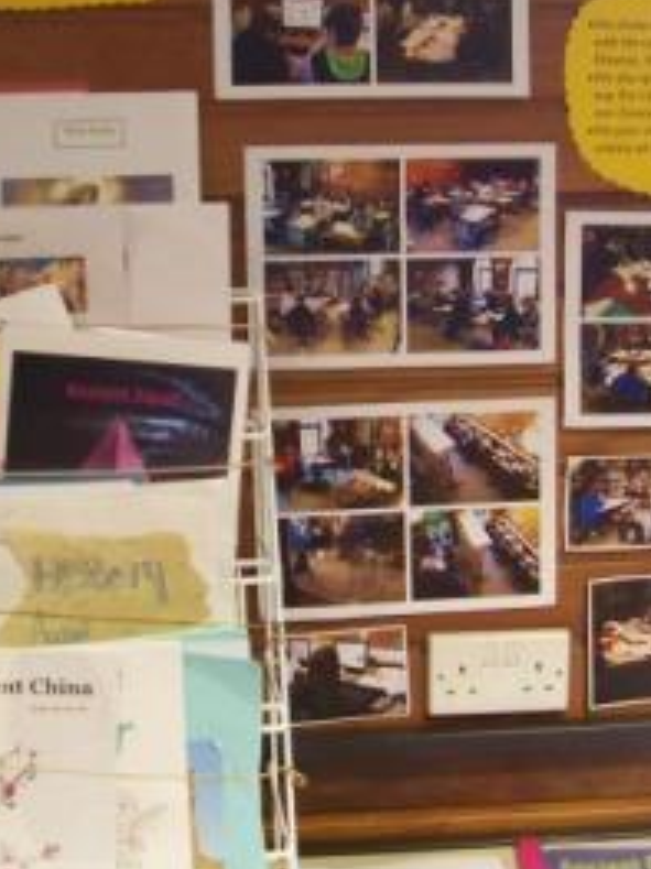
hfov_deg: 25.2
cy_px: 403
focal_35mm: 58
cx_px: 327
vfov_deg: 33.2
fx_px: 1456
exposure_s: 1/15
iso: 160
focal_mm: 5.6
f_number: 2.7
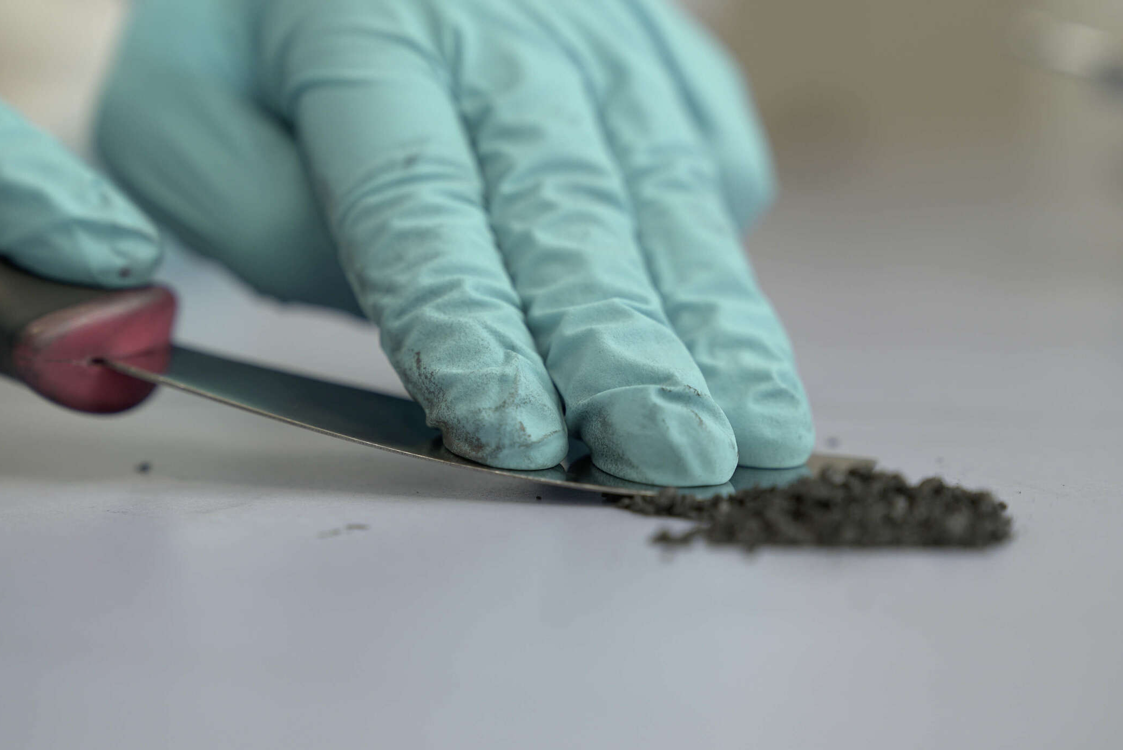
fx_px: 2341
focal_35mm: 75
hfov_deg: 27.0
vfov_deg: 18.2
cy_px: 359
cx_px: 516
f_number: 4
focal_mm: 65
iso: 100
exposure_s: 1/60
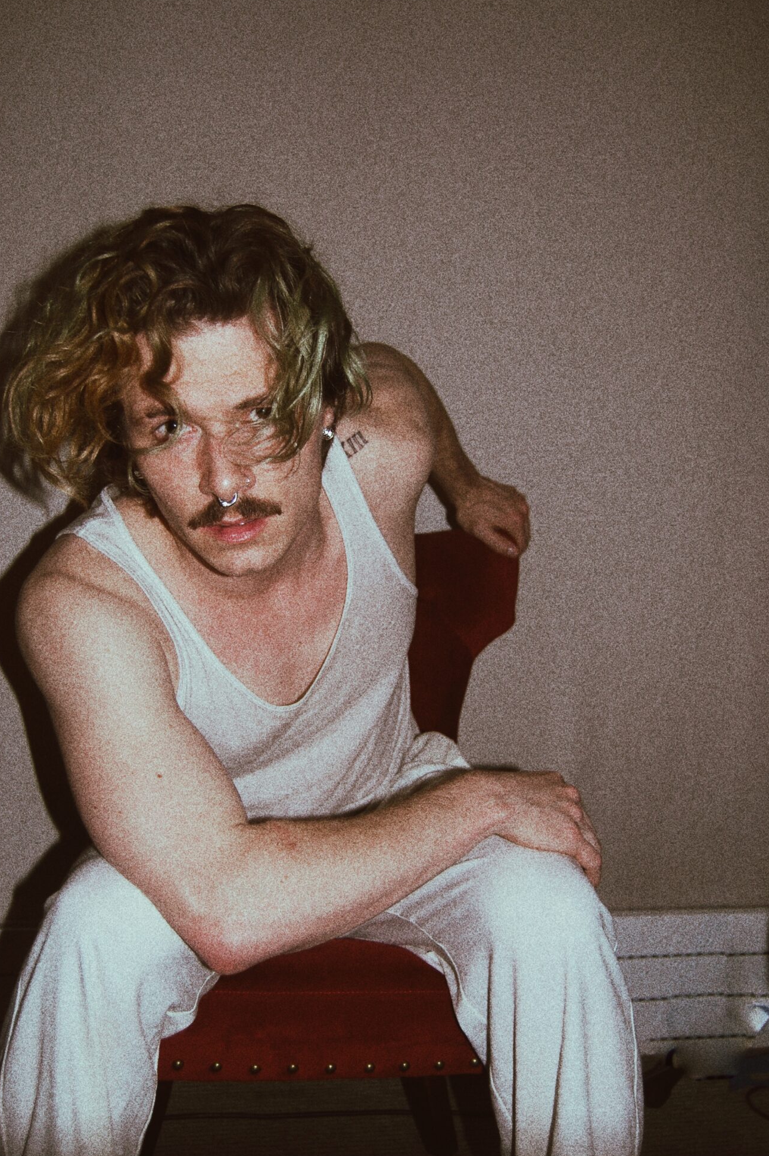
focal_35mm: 34
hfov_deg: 38.8
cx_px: 379
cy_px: 578
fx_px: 1091
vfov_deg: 55.8
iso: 400
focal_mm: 22
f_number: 3.8
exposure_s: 1/60
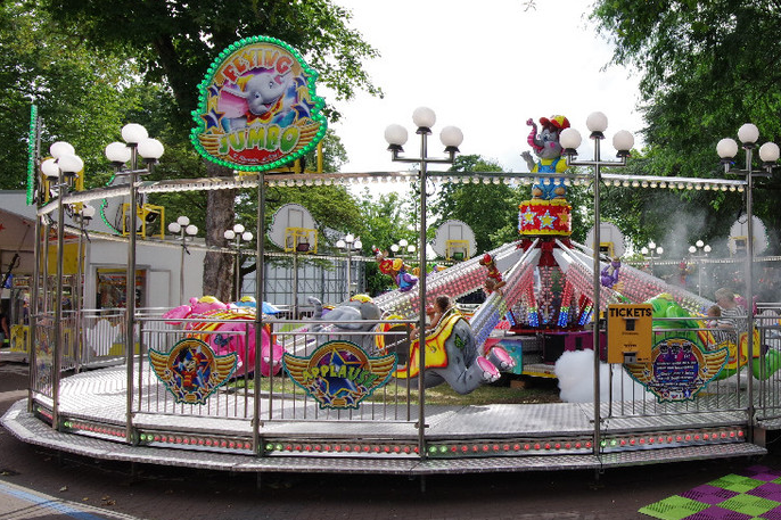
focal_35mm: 28
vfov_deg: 46.4
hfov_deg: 59.8
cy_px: 263
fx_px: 607
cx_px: 635
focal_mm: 11
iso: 800
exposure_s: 1/800
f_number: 9
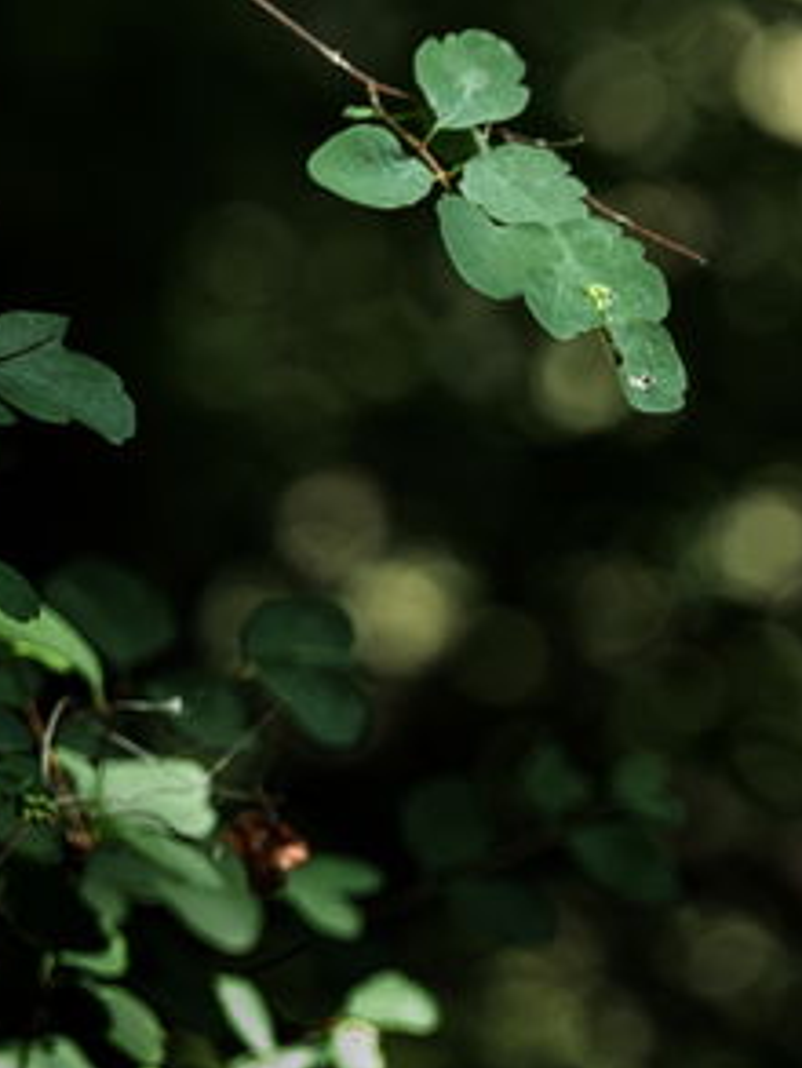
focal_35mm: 633
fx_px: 19540
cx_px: 2216
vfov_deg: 3.1
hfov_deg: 2.3
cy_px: 1172
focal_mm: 110
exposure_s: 1/125
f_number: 2.8
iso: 250
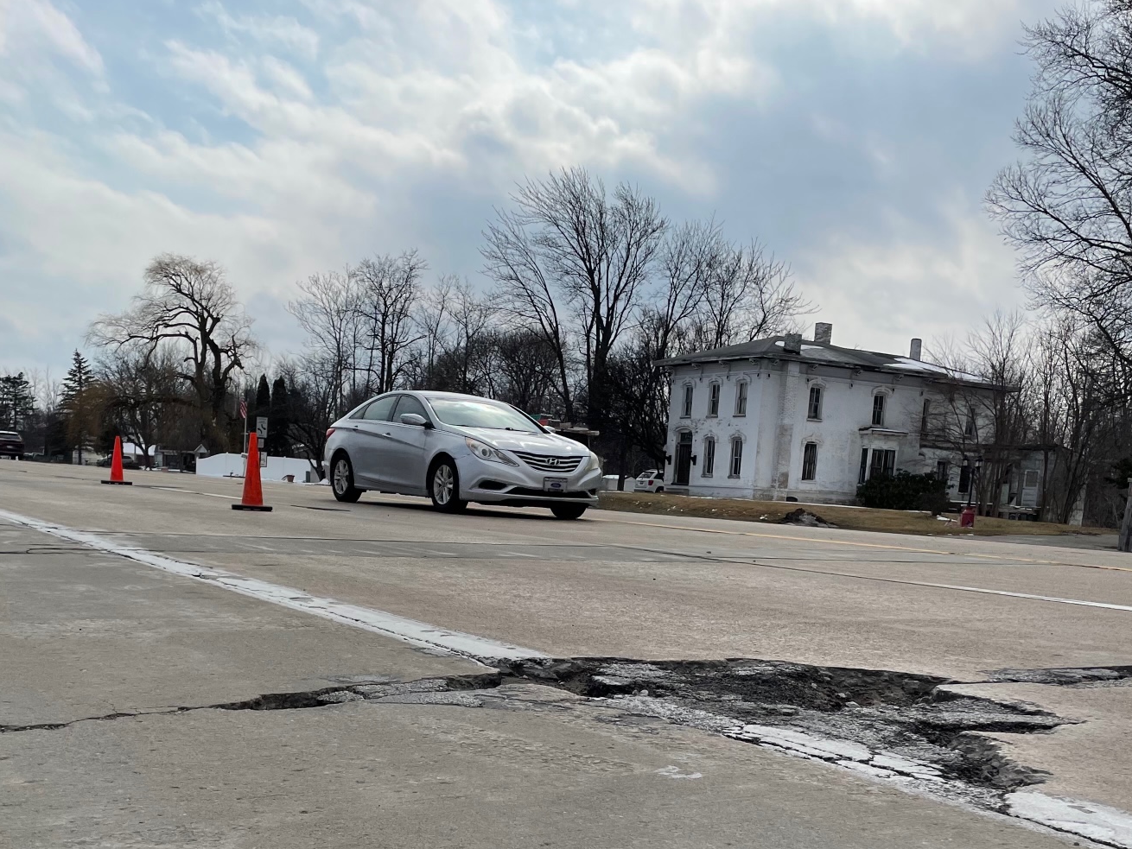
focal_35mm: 40
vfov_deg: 35.3
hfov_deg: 46.7
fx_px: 1308
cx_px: 494
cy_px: 622
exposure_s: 1/9091
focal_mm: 4.2
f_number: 1.6
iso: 32
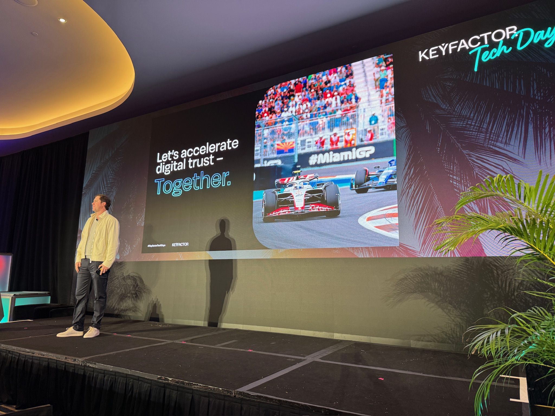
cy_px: 208
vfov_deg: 56.8
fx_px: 385
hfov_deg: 71.6
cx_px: 278
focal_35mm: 24
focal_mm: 6.76
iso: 160
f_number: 1.78
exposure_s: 1/61
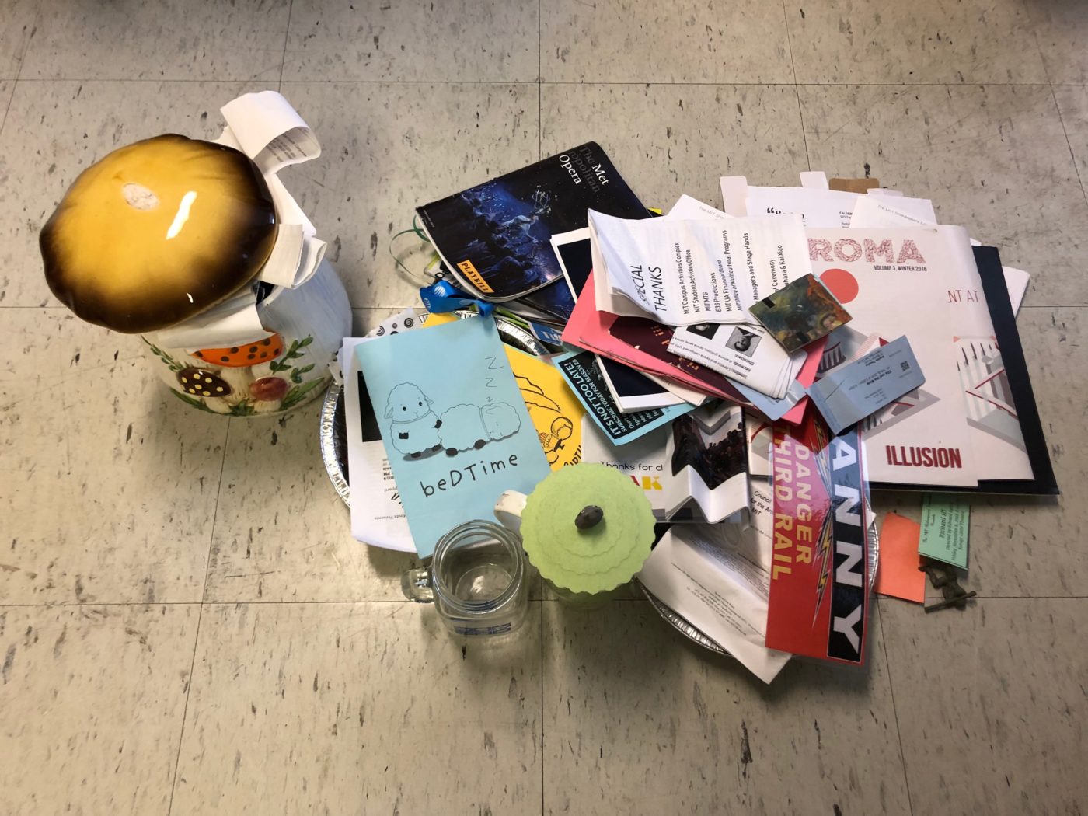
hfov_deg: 63.4
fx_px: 880
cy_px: 408
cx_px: 544
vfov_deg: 49.7
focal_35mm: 28
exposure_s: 1/15
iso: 40
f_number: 1.8
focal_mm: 3.99
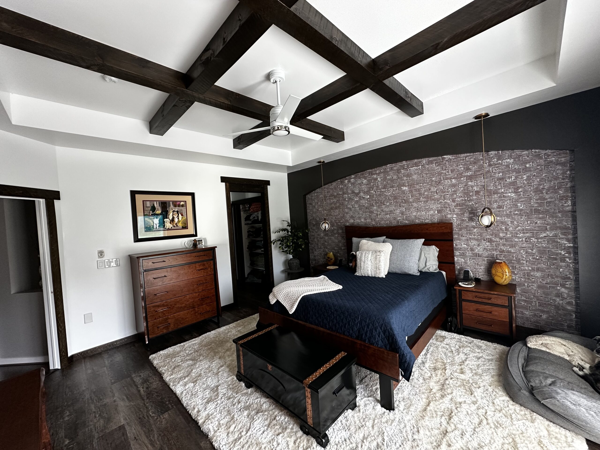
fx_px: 243
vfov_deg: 85.7
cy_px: 225
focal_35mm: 14
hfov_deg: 102.1
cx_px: 300
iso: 200
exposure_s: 1/99
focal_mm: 2.22
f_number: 2.2
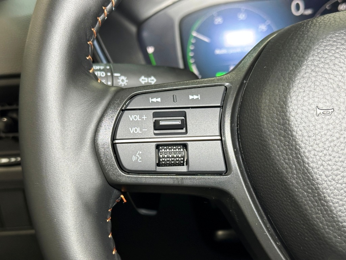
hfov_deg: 39.7
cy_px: 130
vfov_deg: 30.3
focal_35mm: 48
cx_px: 173
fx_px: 480
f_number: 1.78
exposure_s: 1/40
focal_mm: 6.86
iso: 250
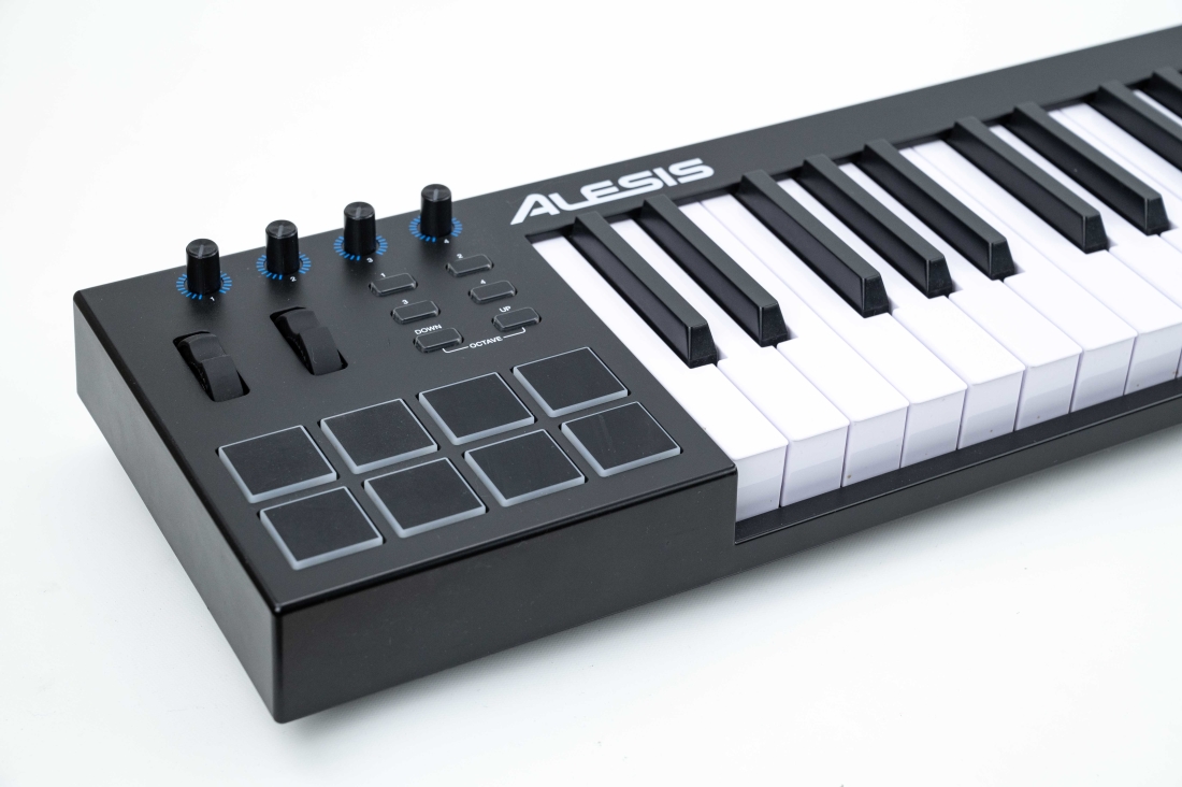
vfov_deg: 19.4
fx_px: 2297
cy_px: 394
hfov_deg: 28.9
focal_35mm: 70
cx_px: 591
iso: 800
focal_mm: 70
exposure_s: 1/125
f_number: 8
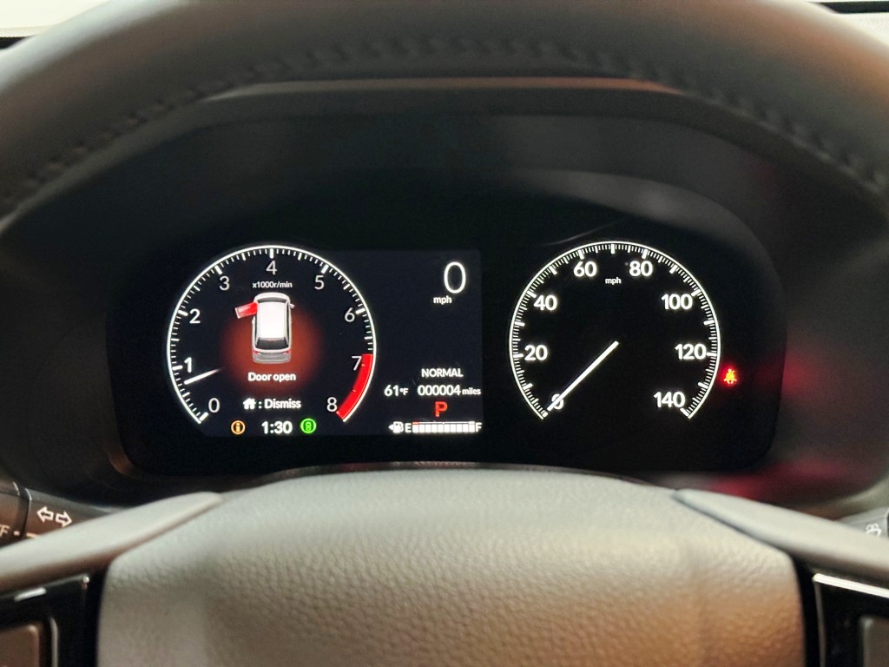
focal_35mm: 48
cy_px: 334
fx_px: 1233
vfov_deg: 30.3
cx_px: 444
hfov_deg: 39.7
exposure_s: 1/24
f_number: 1.78
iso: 640
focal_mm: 6.86
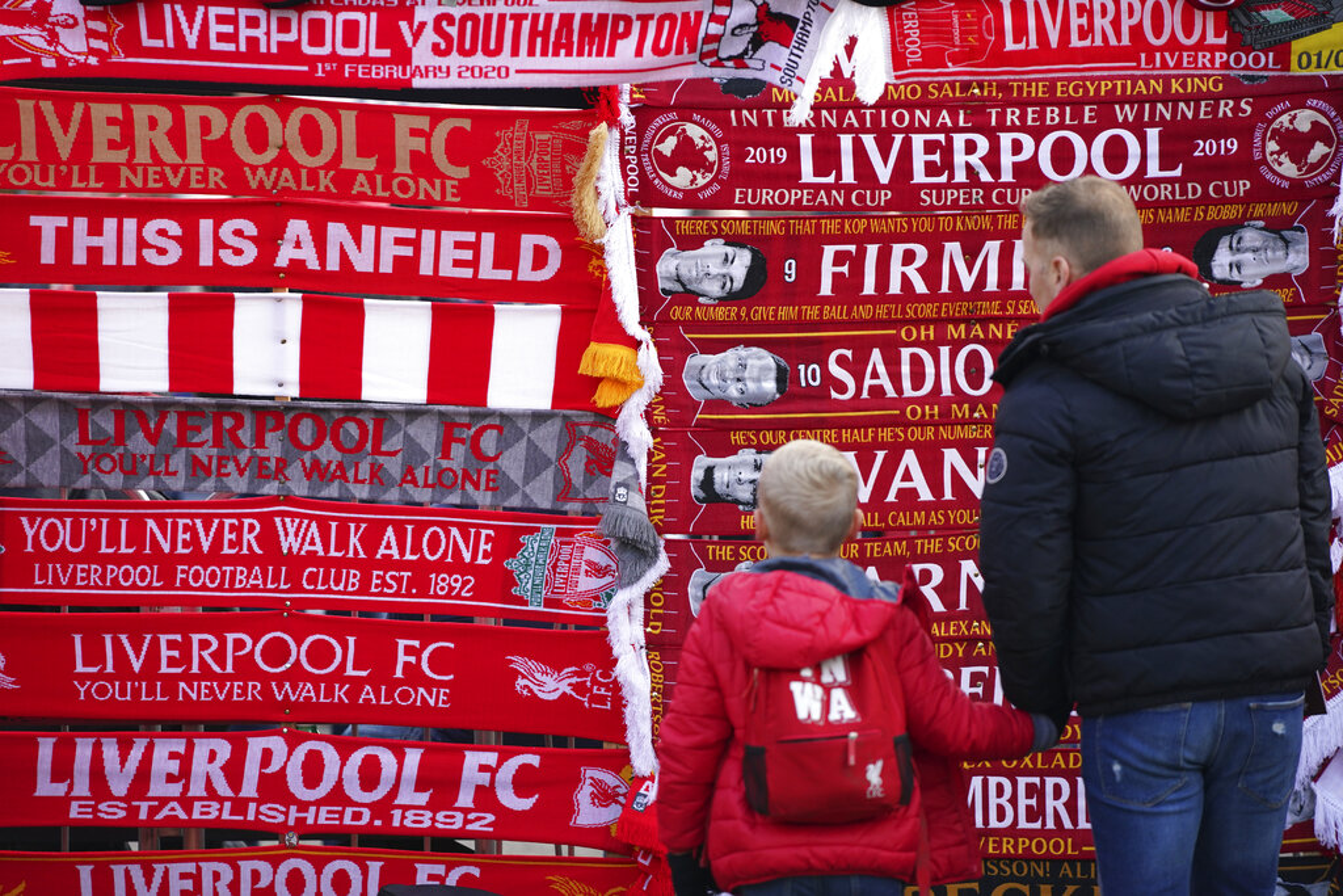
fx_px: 6939
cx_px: 672
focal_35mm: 186
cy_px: 448
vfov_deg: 7.4
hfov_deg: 11.1
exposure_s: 1/1250
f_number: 2.8
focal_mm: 186
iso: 640
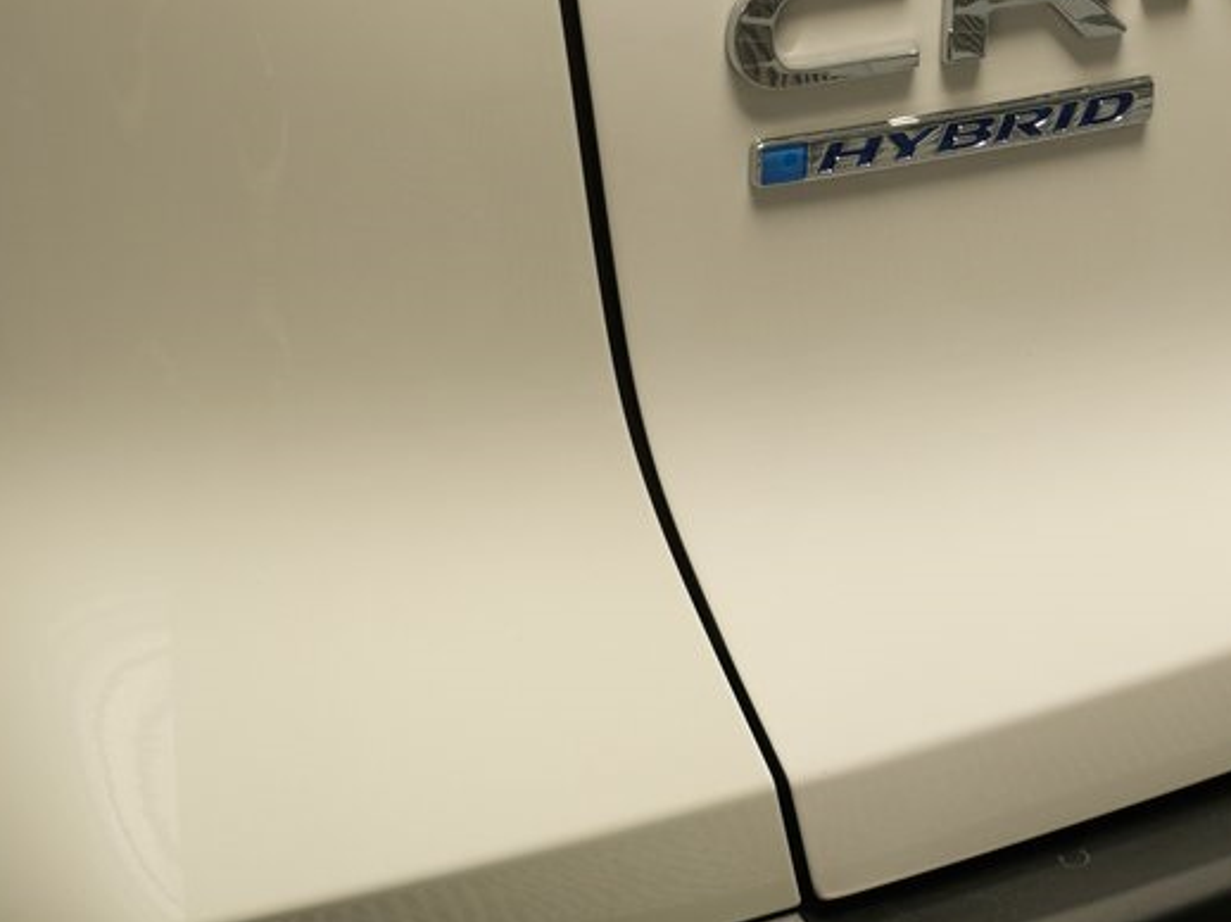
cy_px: 52
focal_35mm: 87
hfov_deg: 22.1
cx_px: 1074
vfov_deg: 16.7
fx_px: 3092
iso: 250
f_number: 5
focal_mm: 22
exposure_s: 1/200
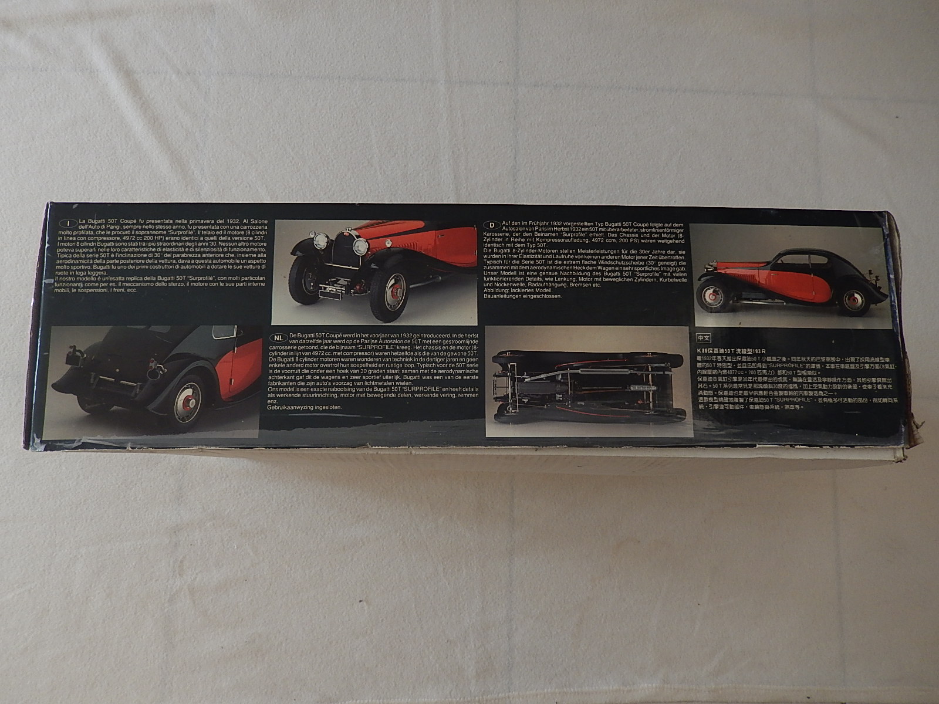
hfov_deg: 69.4
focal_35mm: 25
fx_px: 678
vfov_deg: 54.9
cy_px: 352
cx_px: 470
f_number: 3.4
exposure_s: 1/100
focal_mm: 4.5
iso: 125
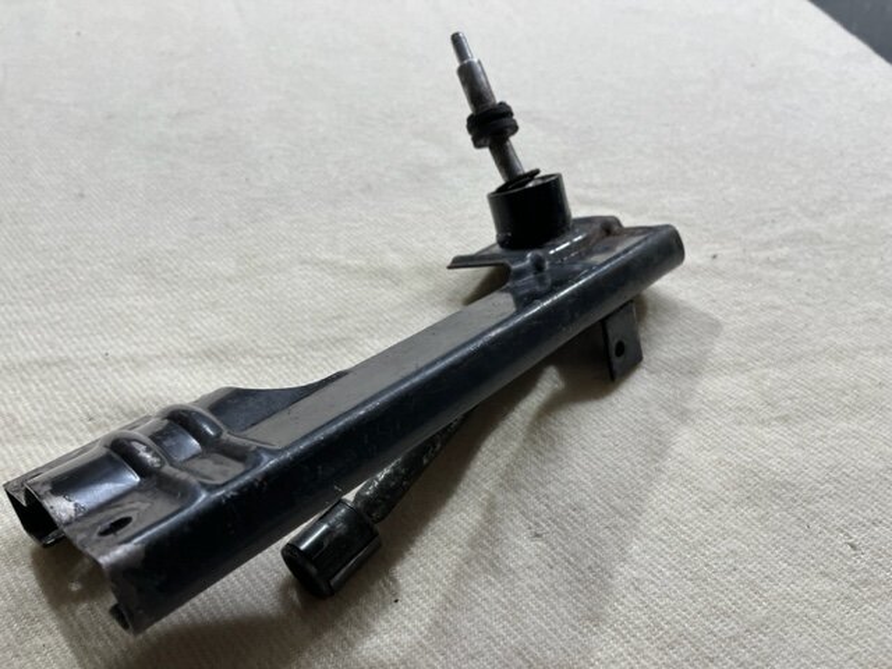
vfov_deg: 53.1
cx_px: 446
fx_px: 670
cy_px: 334
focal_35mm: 26
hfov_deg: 67.3
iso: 100
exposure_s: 1/120
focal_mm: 5.1
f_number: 1.6
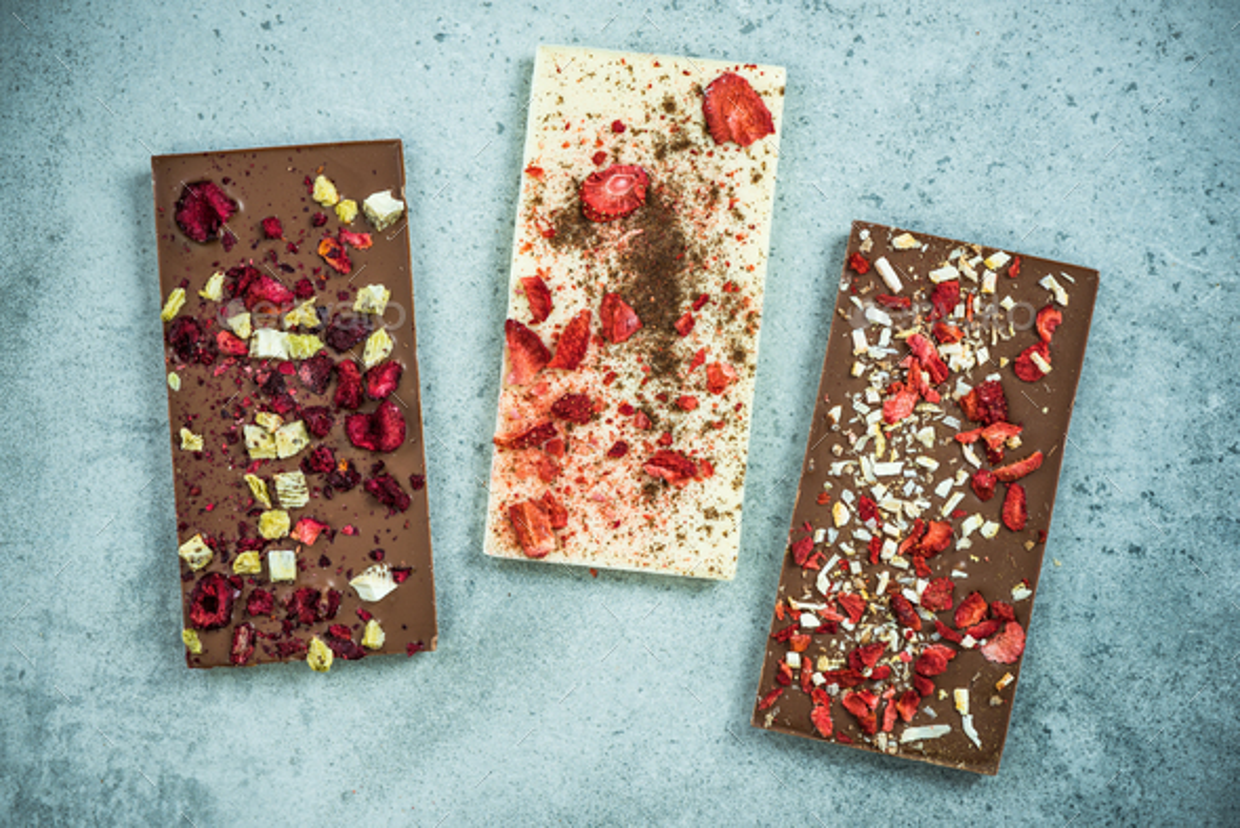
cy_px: 414
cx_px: 620
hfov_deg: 19.4
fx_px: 3618
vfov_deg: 13.1
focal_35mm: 105
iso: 125
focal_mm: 105
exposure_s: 1/100
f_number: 9
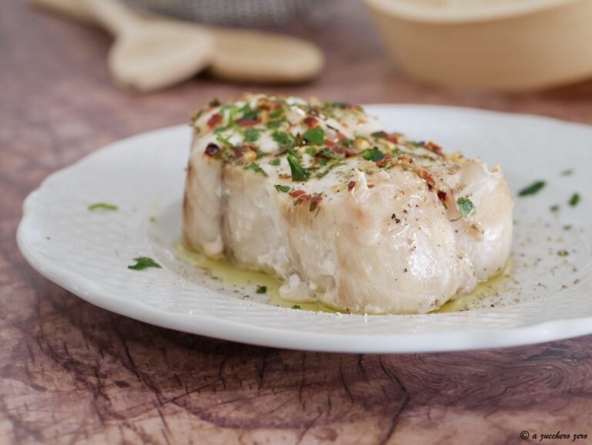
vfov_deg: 17.2
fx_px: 1472
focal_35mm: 86
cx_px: 296
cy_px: 222
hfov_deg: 22.7
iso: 200
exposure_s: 1/25
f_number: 4
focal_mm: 43
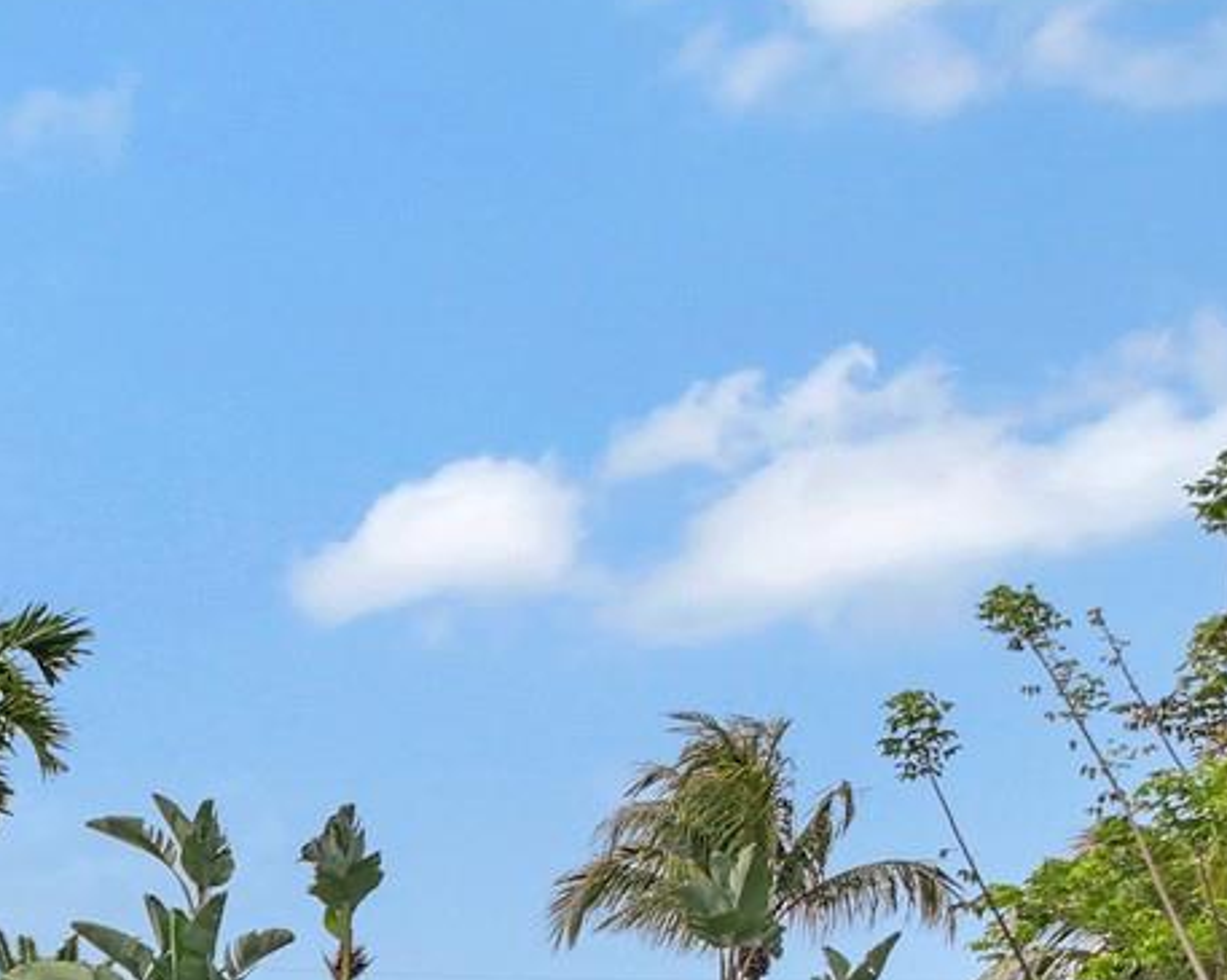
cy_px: 1313
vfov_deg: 17.4
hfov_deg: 20.5
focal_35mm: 82
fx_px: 2976
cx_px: -524
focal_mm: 12.29
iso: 200
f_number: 2.8
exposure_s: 1/2500
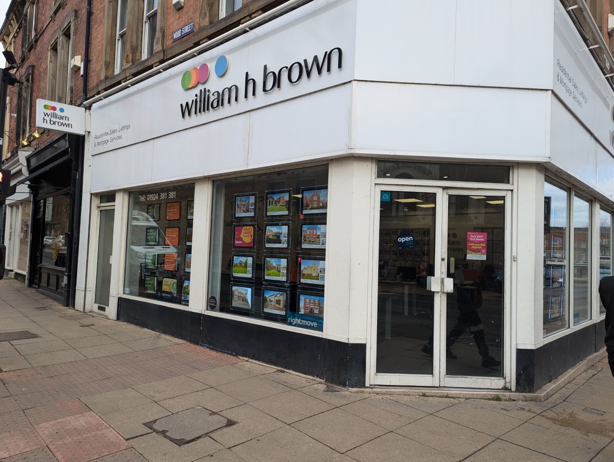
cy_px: 231
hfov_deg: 71.5
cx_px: 307
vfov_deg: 56.9
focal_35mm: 24
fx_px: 426
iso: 51
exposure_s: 1/651
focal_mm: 6.81
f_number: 1.85
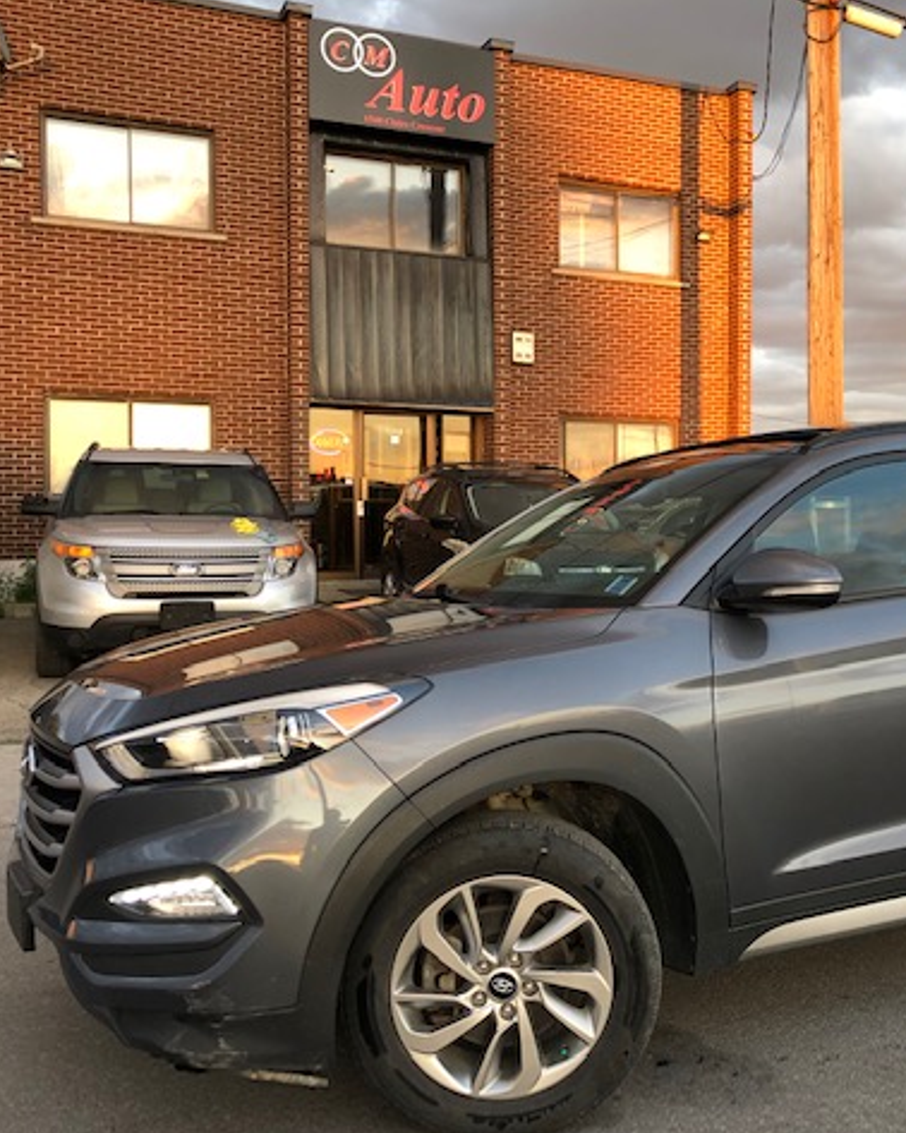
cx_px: 633
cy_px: 570
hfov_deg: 39.4
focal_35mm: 37
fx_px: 1241
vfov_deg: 49.1
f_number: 1.8
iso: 25
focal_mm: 4
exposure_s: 1/40
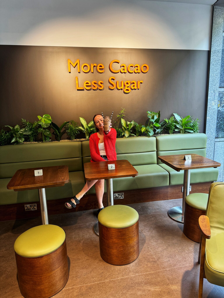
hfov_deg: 56.8
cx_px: 112
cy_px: 149
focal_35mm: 24
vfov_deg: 71.6
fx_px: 207
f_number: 1.78
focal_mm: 6.76
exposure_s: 1/121
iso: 125
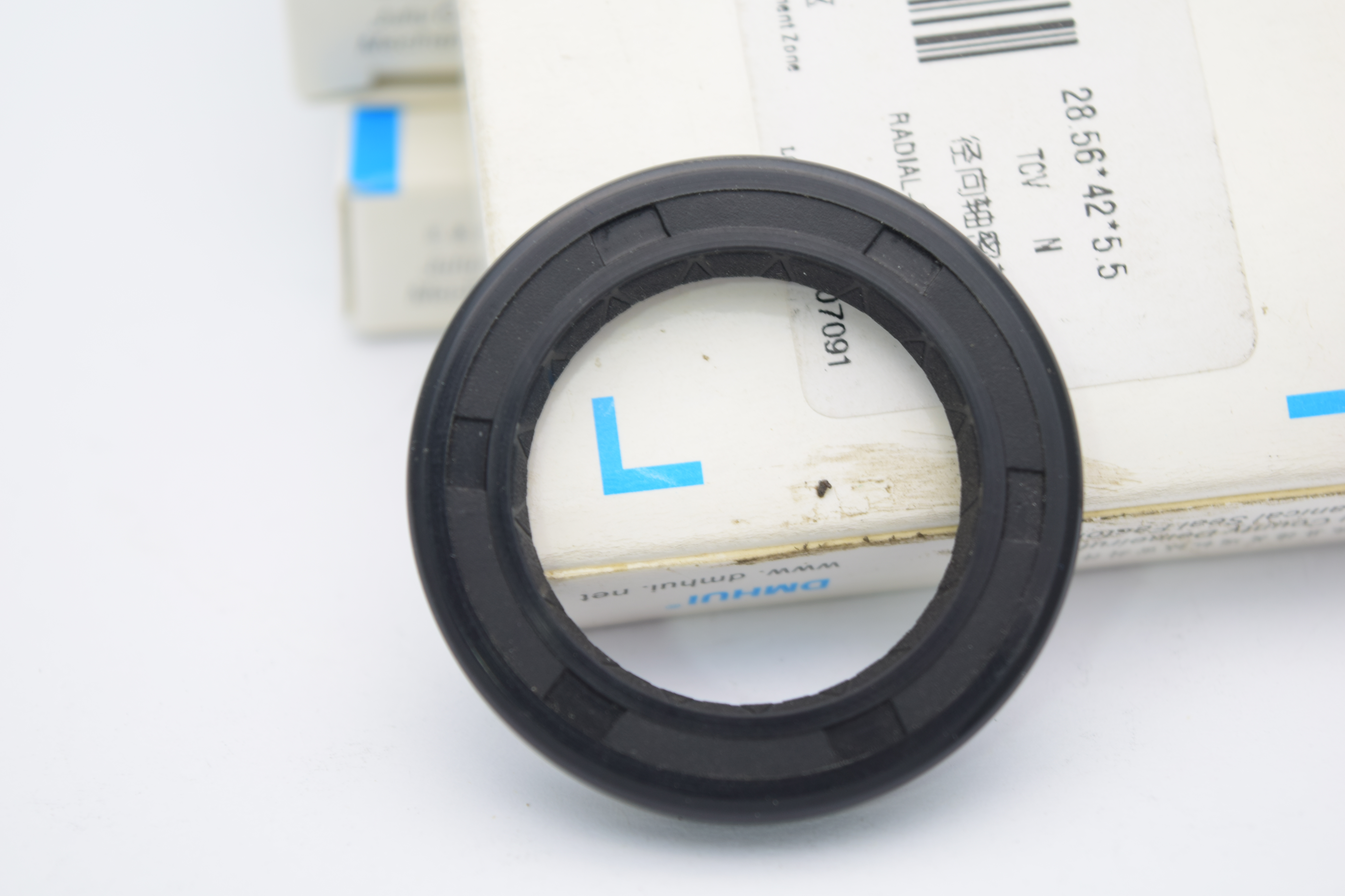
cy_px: 448
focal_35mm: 82
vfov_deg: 16.6
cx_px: 672
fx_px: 3082
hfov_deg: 24.6
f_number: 5.6
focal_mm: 55
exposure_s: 1/3
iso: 100
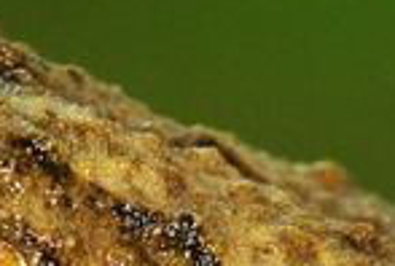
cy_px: 459
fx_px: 12068
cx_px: 153
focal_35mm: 1096
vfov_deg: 1.3
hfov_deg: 1.9
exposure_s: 1/125
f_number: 11
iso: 400
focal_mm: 105
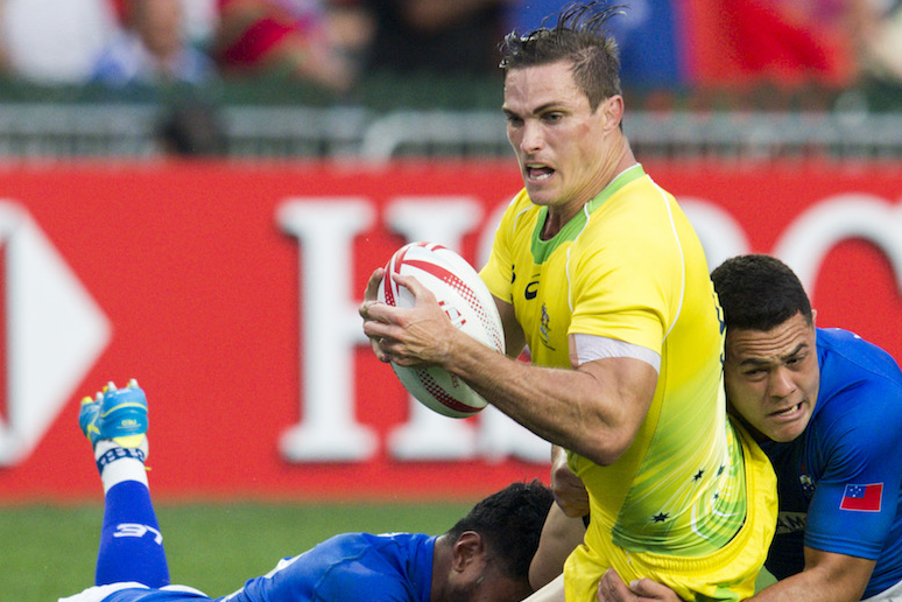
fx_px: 12953
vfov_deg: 2.7
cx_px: 544
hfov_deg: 4.0
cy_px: 367
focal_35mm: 517
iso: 1600
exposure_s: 1/1600
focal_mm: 400
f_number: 4
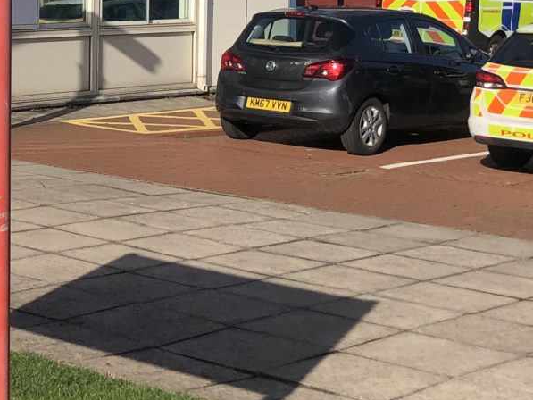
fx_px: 1478
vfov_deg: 15.2
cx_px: -110
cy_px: 46
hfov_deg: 19.3
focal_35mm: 96
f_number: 1.8
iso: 20
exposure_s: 1/3436
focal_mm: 3.99
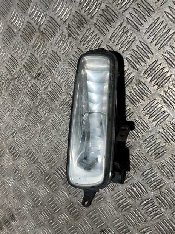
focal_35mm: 28
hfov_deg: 49.7
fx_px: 189
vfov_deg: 63.4
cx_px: 92
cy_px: 121
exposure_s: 1/116
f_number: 1.5
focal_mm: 5.7
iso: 32
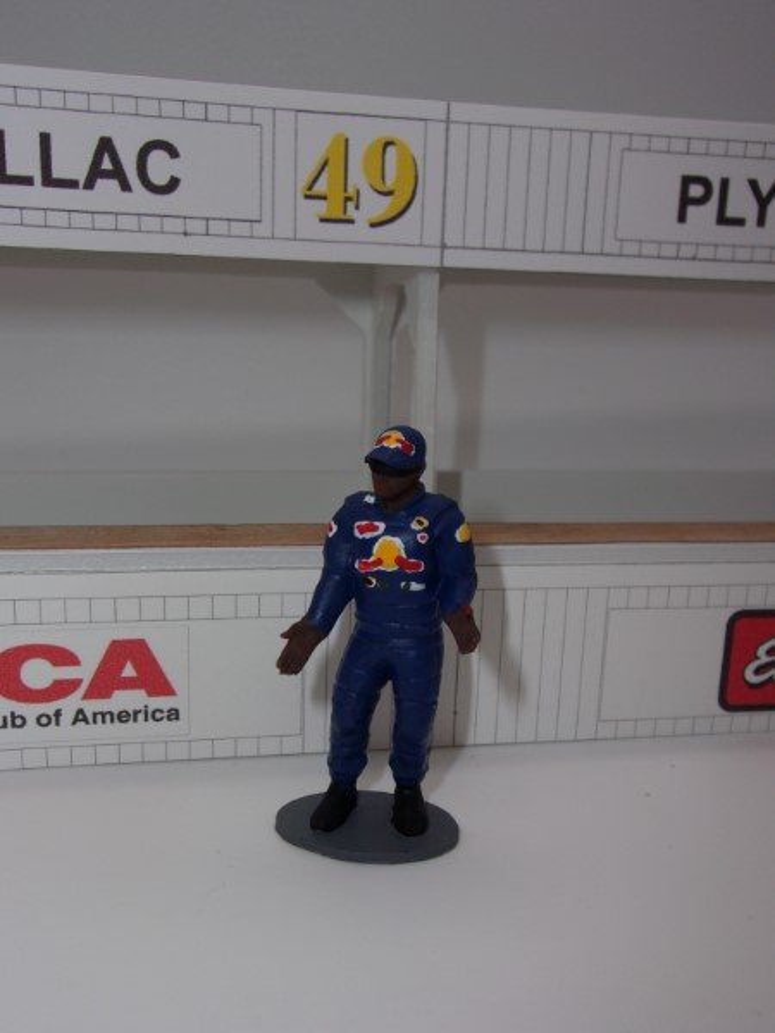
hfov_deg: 41.8
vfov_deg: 54.0
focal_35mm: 34
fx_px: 1015
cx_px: 388
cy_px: 516
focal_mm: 6.1
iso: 80
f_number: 11.6
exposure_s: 1/100
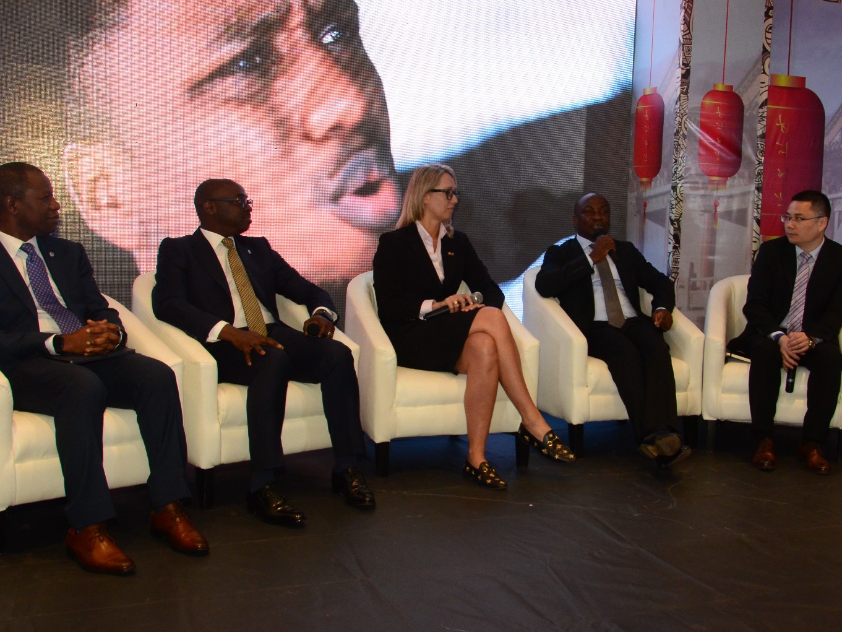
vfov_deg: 33.6
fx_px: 1046
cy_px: 305
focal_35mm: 43
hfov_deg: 43.7
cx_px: 491
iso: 1600
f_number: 5.6
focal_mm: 22
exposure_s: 1/100
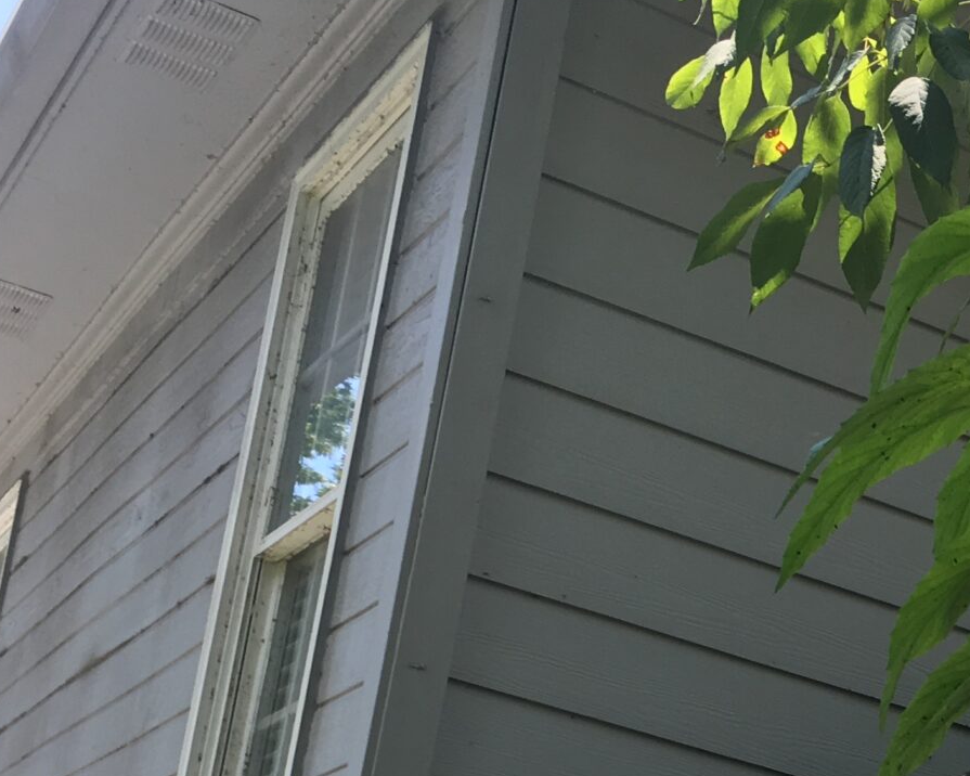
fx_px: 2325
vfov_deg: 17.9
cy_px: 973
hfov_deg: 22.9
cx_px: 904
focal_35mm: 81
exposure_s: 1/322
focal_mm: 4.15
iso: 25
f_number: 2.2
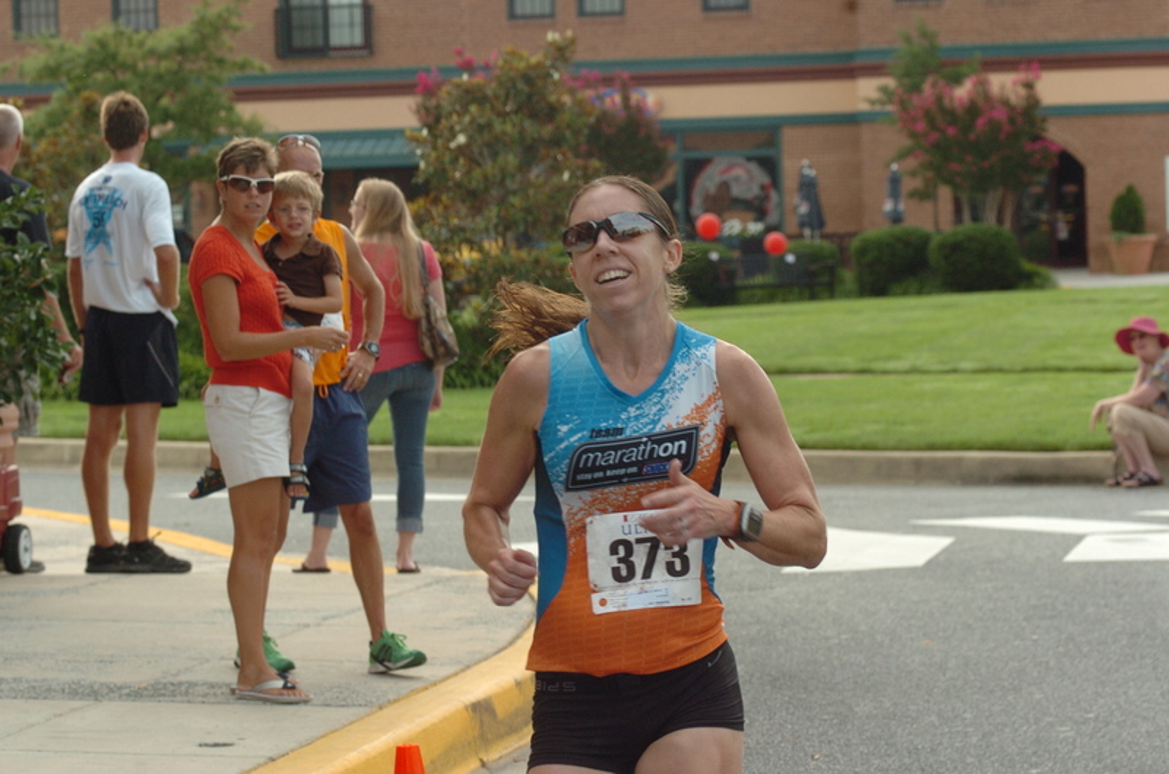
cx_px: 584
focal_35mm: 142
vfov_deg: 9.6
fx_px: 4618
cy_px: 387
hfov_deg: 14.4
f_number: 6
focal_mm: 95
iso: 400
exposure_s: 1/320
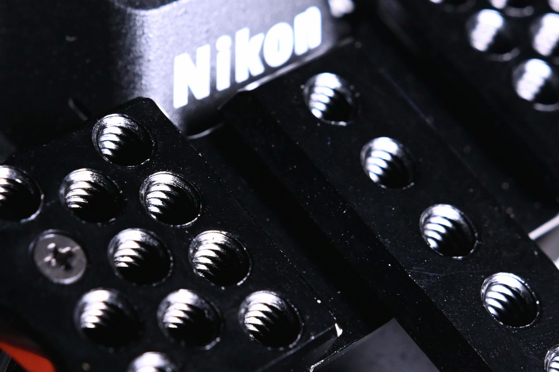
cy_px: 200
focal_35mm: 111
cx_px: 178
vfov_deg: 12.3
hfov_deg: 18.4
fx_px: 1723
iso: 800
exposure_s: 1/200
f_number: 5.6
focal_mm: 35
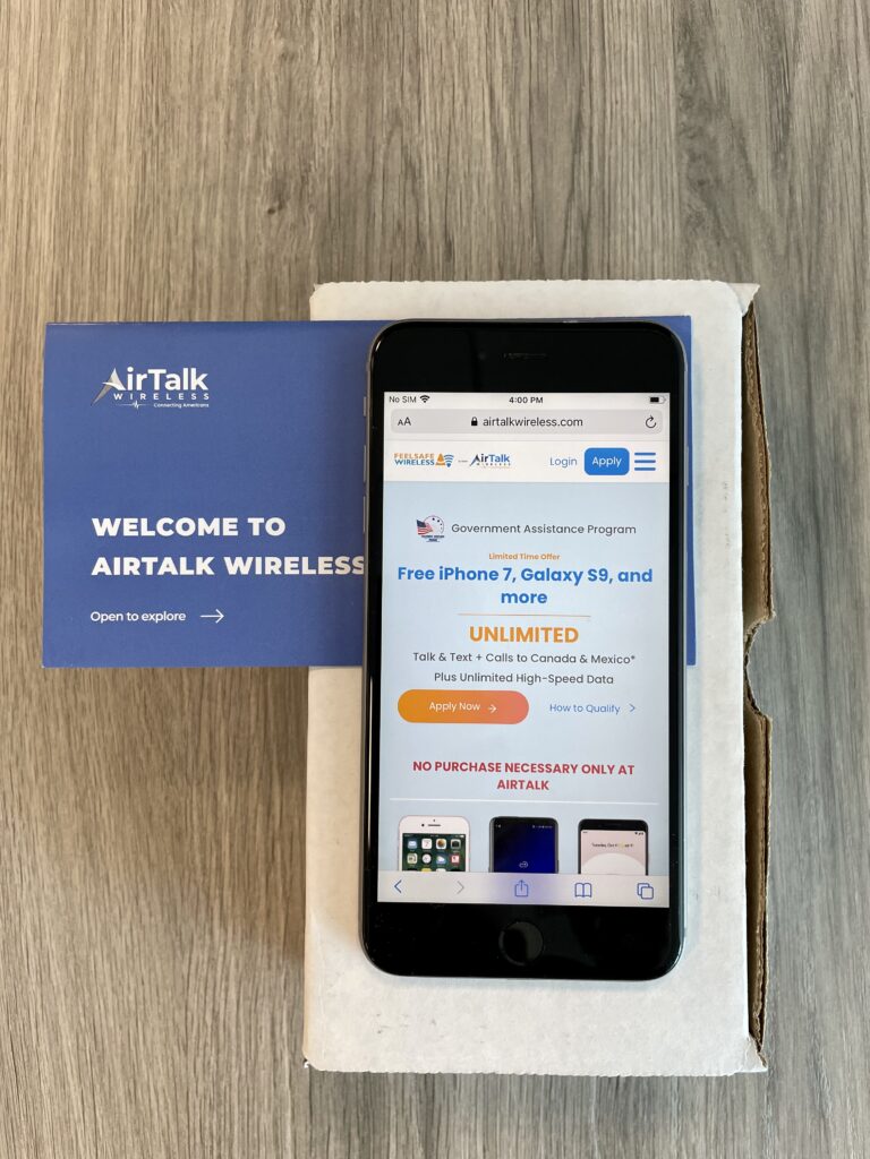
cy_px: 580
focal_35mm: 26
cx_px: 435
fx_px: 871
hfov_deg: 53.1
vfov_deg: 67.3
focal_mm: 4.2
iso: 100
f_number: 1.6
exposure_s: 1/120
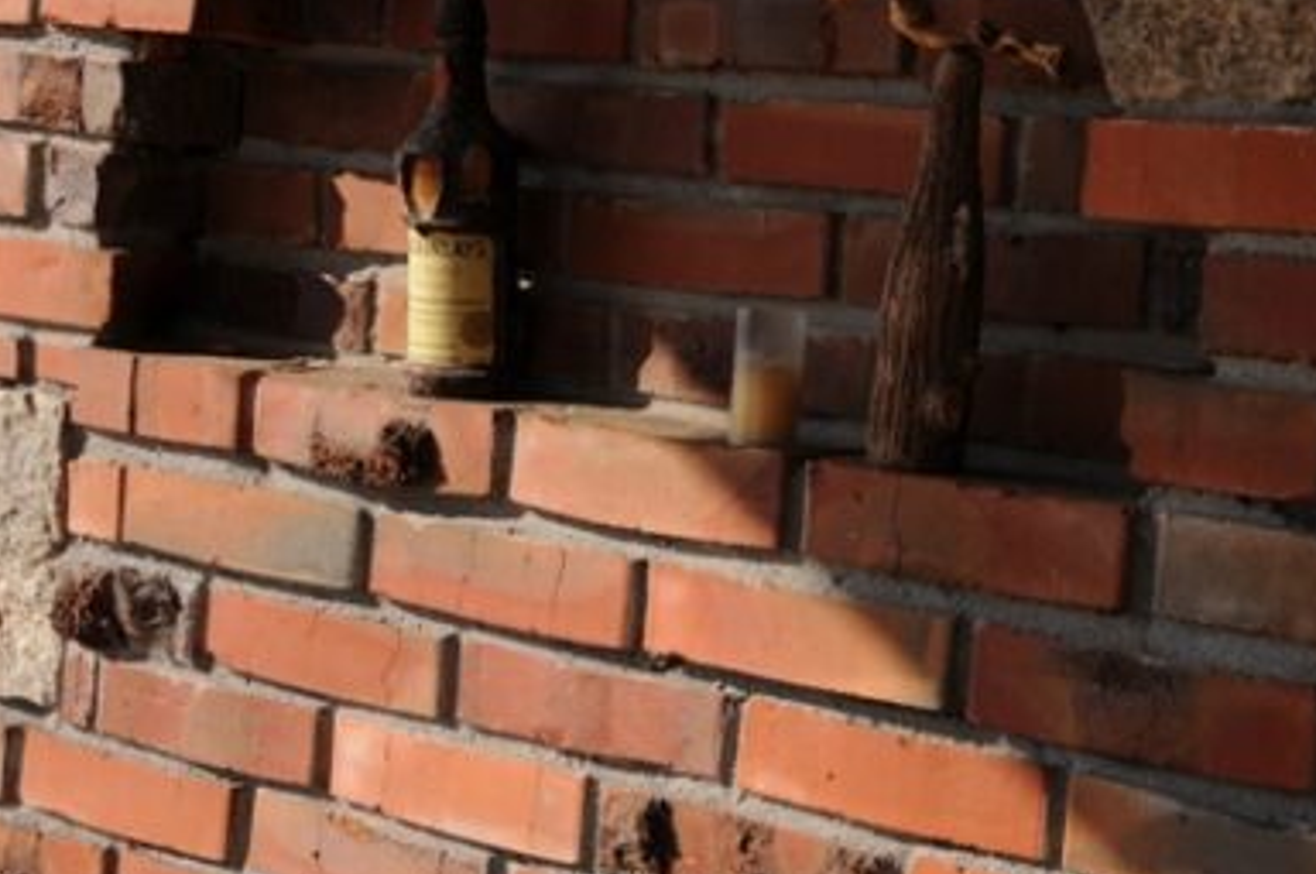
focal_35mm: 75
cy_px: 236
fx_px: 2738
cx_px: 901
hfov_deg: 26.8
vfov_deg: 18.0
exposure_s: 1/800
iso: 200
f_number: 5.6
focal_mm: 25
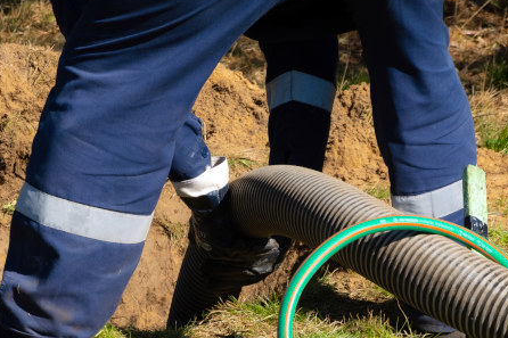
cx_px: 200
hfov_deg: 9.2
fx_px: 3145
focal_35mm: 223
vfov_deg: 6.2
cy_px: 229
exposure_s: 1/320
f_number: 5.6
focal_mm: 55.66
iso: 100
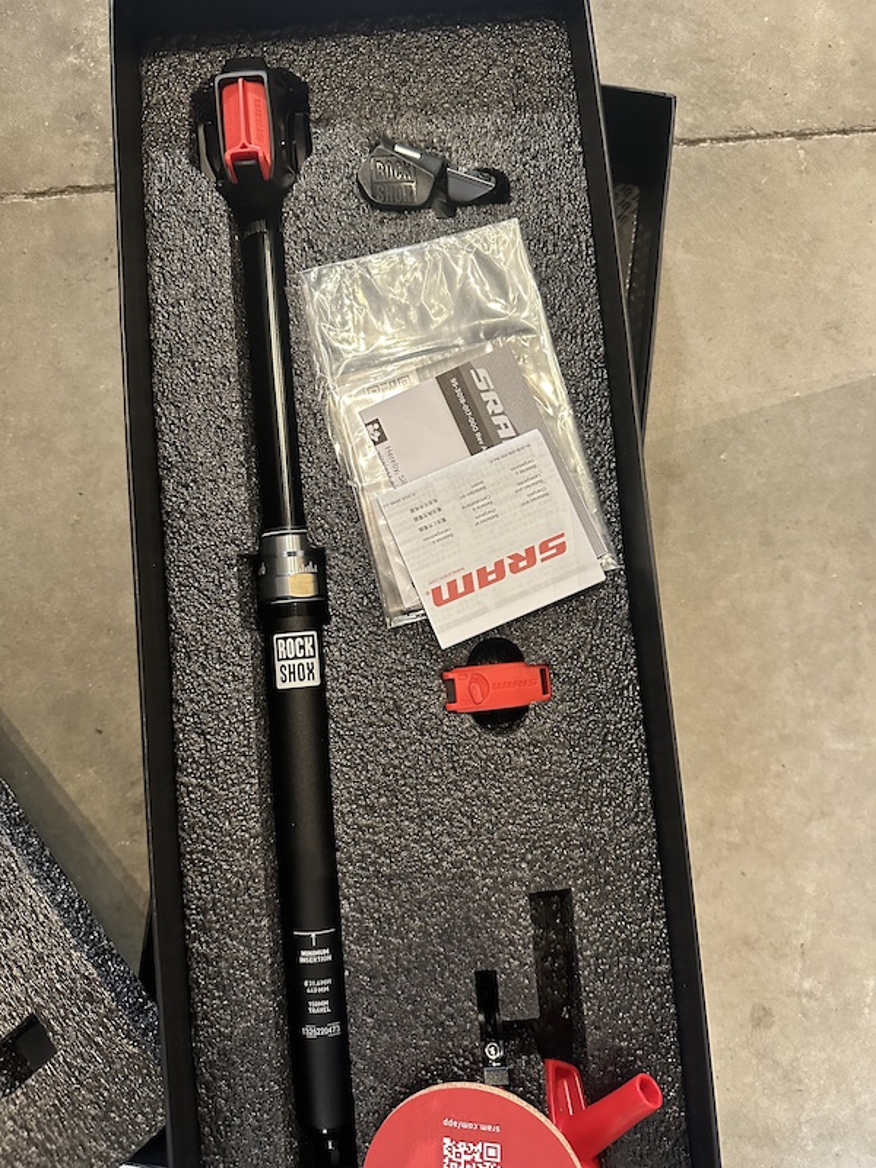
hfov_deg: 56.8
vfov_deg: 71.6
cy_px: 584
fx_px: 810
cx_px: 438
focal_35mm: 24
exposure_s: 1/60
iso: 640
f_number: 1.78
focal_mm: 6.86
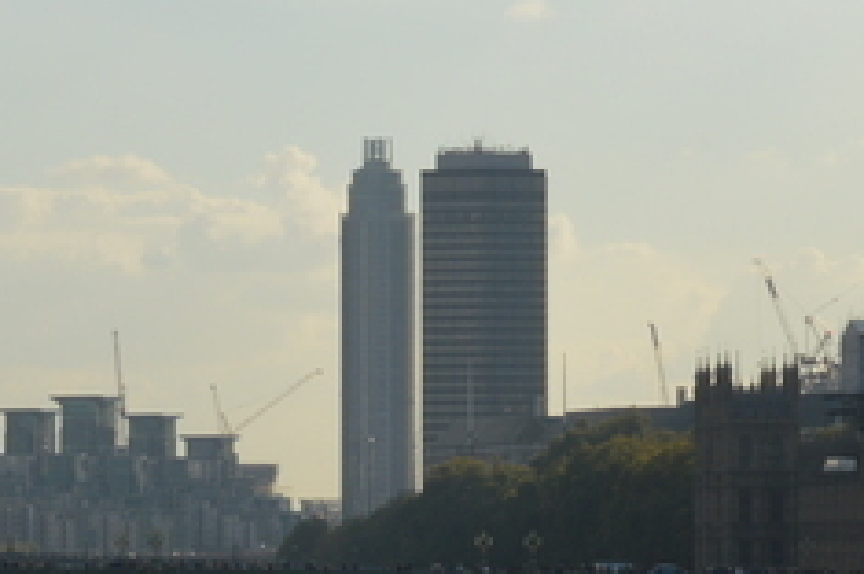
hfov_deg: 9.2
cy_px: 204
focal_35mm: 223
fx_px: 5348
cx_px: 268
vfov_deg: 6.1
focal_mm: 35
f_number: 14
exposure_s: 1/160
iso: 100
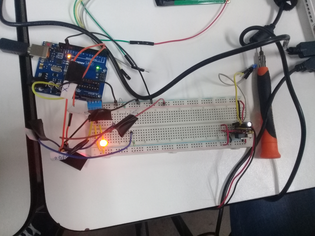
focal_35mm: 31
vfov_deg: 45.4
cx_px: 158
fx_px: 282
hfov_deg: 58.4
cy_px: 118
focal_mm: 3.3
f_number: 2.2
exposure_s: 1/40
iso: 200
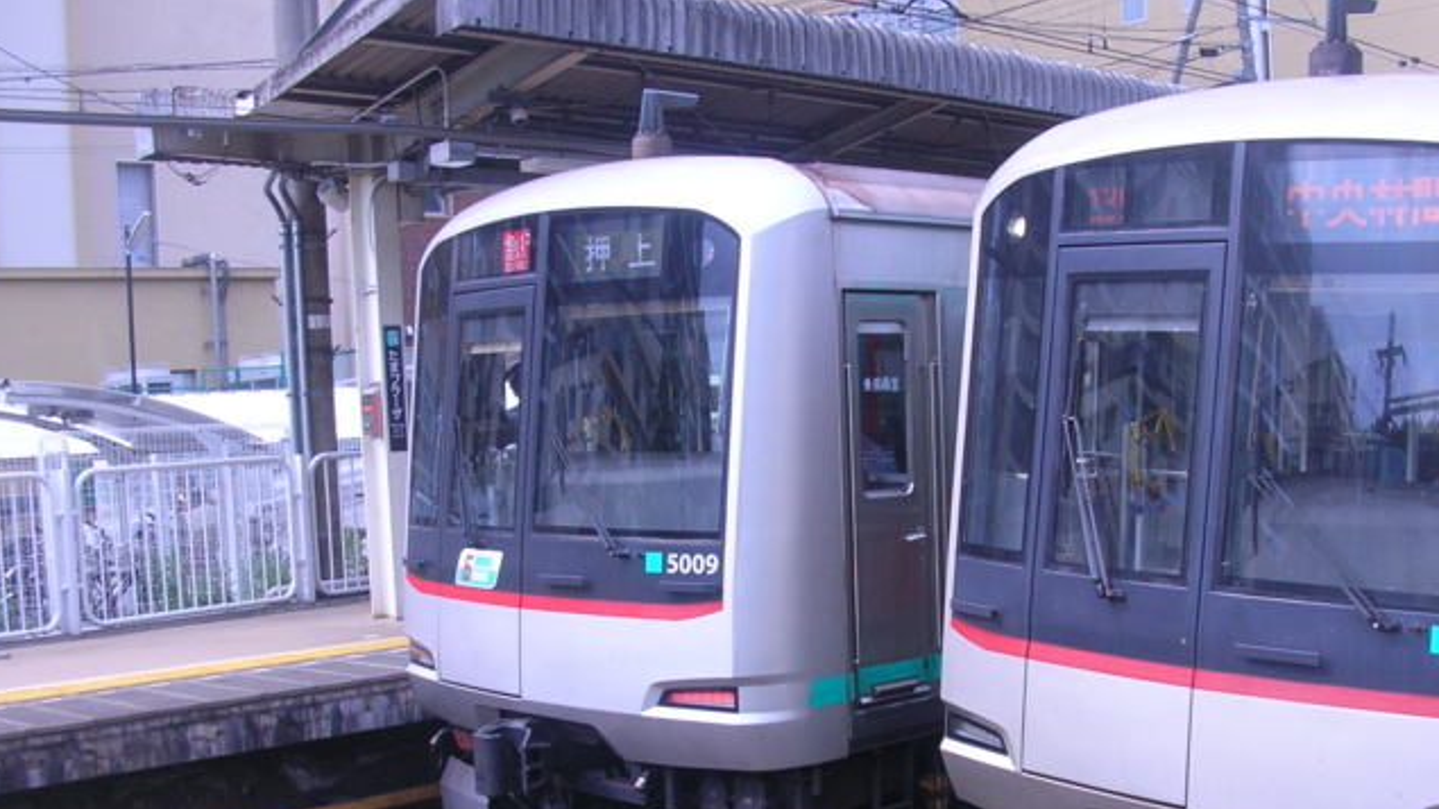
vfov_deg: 24.8
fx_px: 1831
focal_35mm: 48
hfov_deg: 42.6
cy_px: 531
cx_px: 895
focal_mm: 5.8
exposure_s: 1/194
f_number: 2.8
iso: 50
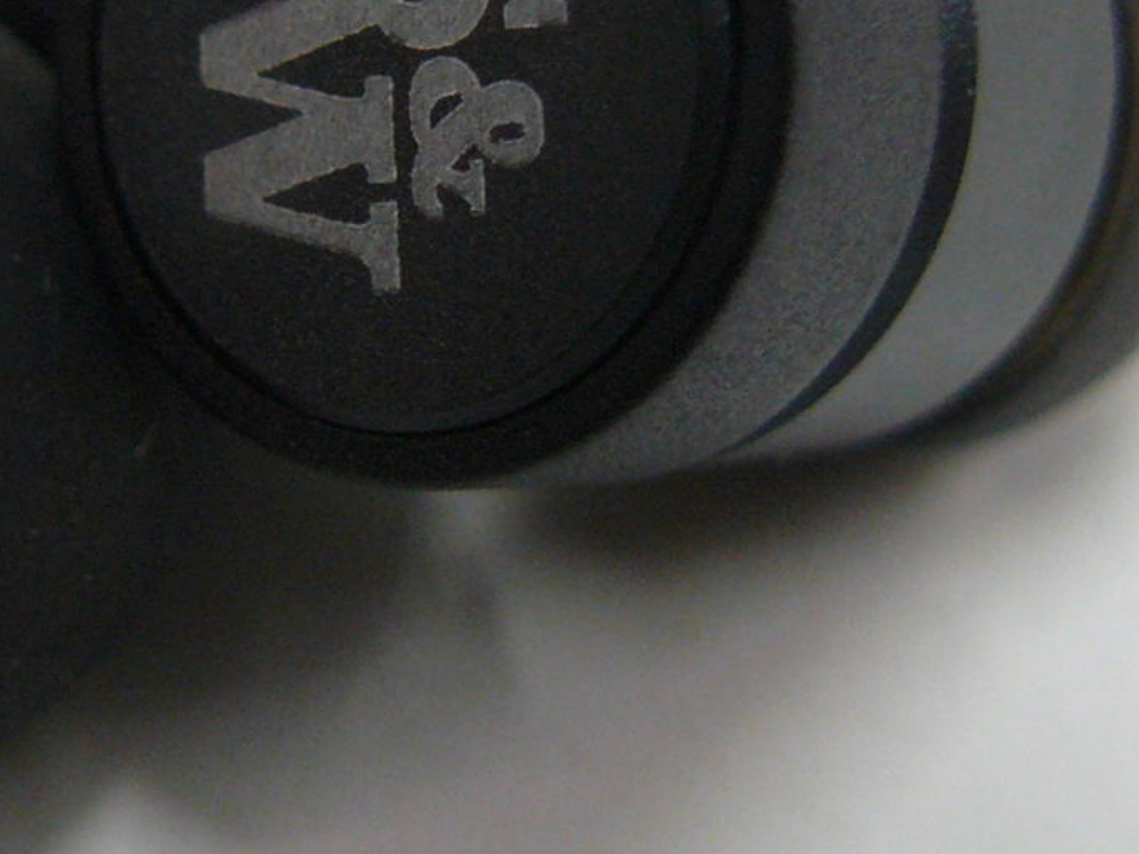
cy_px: 197
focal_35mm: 109
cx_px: 236
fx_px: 3587
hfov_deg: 17.9
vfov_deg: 13.5
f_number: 2.8
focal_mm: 6
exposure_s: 1/30
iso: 200
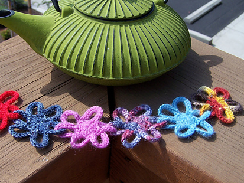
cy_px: 96
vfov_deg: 31.5
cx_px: 108
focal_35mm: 46
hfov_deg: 41.2
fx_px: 324
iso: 80
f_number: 4
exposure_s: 1/640
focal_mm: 6.3
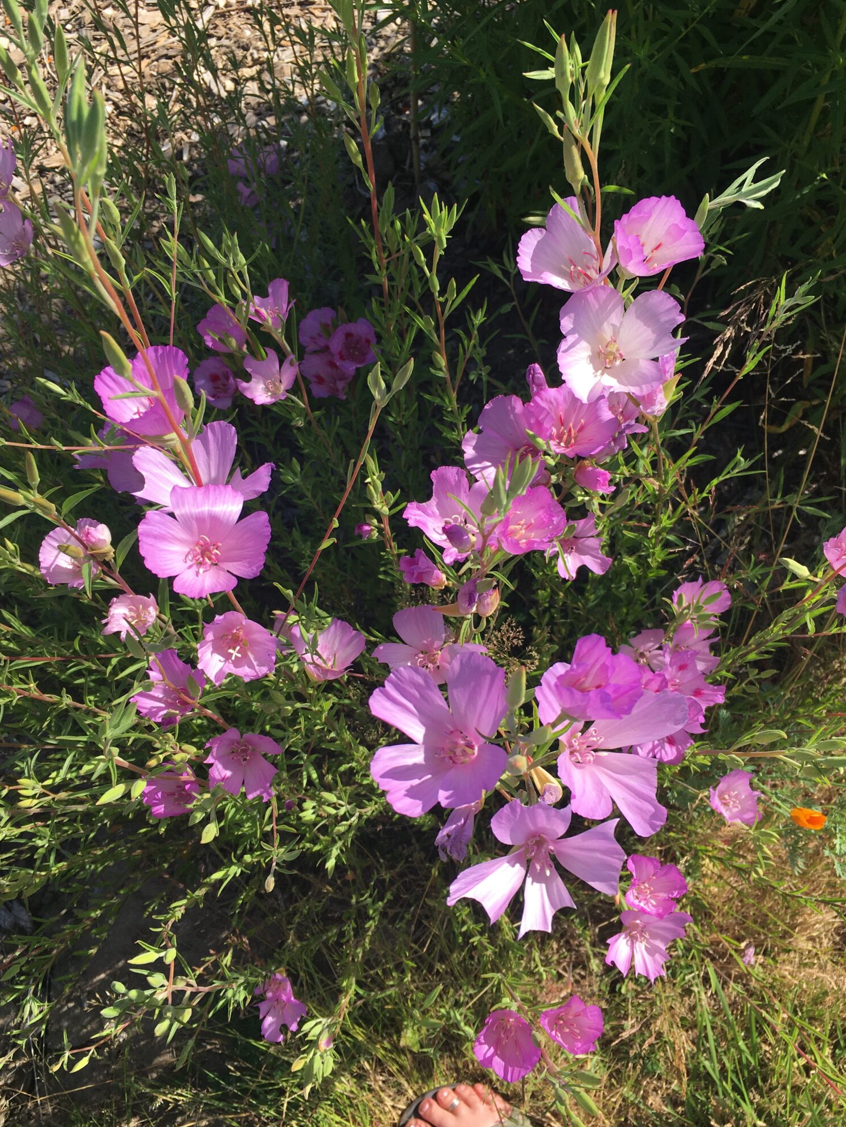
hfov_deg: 46.8
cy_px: 558
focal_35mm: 30
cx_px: 423
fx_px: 978
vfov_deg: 60.0
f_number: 2.2
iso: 25
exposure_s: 1/938
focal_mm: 4.15
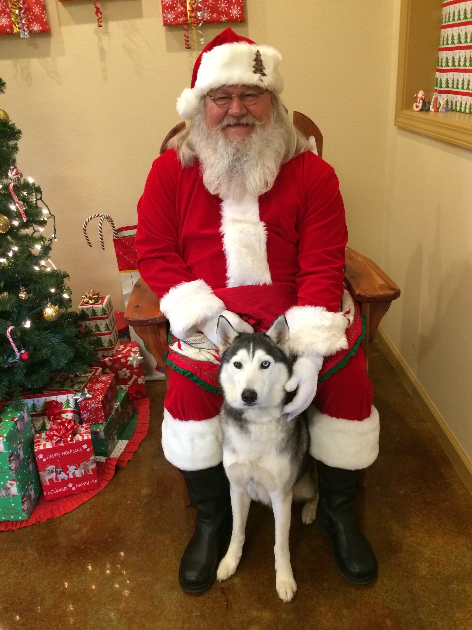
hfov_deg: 48.2
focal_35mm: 29
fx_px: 527
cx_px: 236
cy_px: 315
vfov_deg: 61.7
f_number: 2.2
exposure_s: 1/30
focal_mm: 4.15
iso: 320
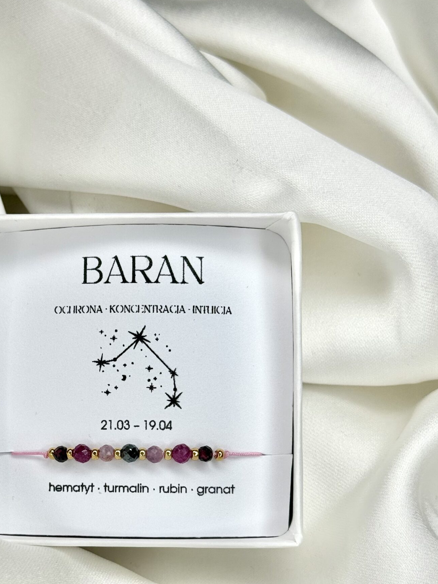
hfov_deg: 20.6
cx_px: 127
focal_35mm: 71
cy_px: 379
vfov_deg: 27.3
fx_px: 1198
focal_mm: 6.76
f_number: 1.78
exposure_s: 1/1353
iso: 64
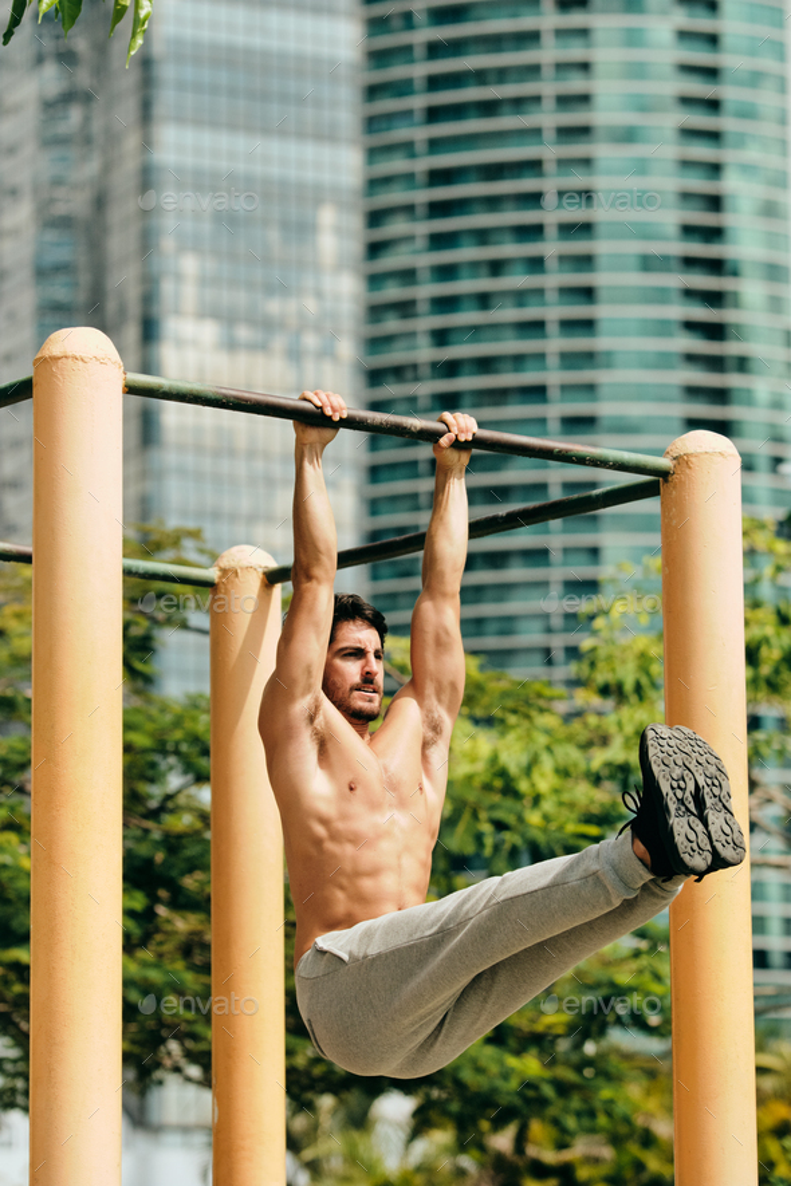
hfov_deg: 10.2
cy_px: 593
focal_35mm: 135
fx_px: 4449
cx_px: 396
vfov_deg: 15.2
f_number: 2.8
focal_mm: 90
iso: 400
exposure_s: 1/8000
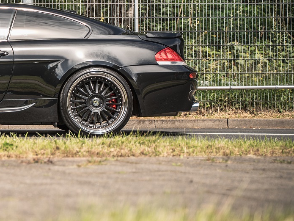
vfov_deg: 12.8
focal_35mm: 115
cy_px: 42
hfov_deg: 16.5
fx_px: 977
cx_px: -38
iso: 100
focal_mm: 52
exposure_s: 1/640
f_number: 2.8
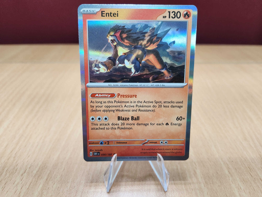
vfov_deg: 58.9
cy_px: 98
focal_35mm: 23
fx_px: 174
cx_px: 131
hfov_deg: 73.9
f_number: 1.8
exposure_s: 1/120
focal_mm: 5.4
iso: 640
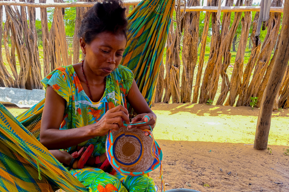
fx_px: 265
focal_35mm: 33
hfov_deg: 57.1
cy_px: 122
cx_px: 128
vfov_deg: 39.7
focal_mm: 4.2
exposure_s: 1/300
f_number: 1.6
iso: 32
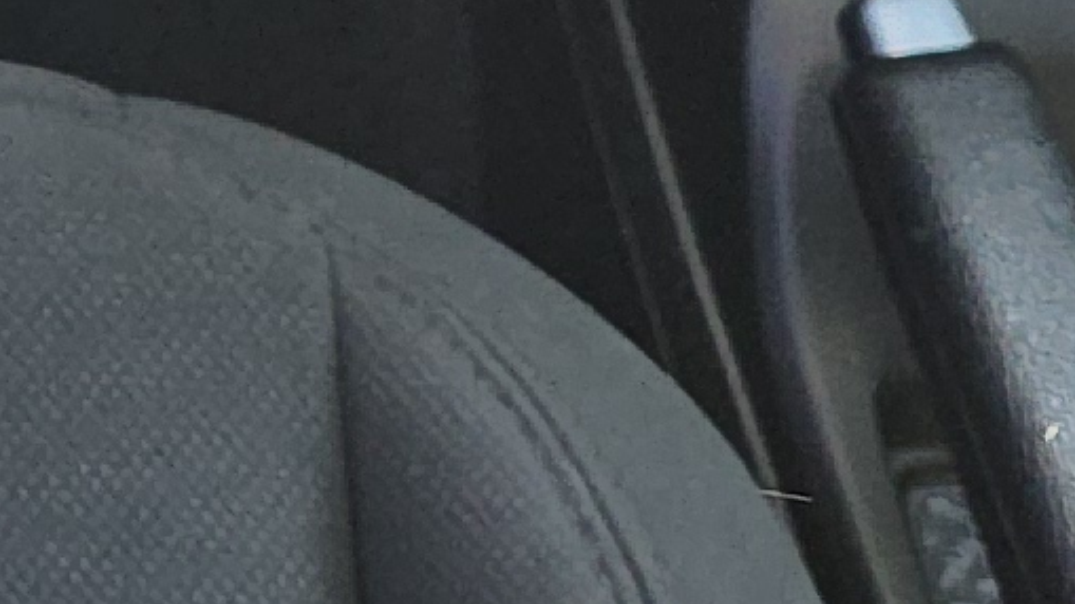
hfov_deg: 10.2
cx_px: -1003
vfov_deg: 5.8
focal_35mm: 197
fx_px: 5614
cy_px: -1064
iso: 64
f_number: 1.7
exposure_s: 1/180
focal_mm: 6.3
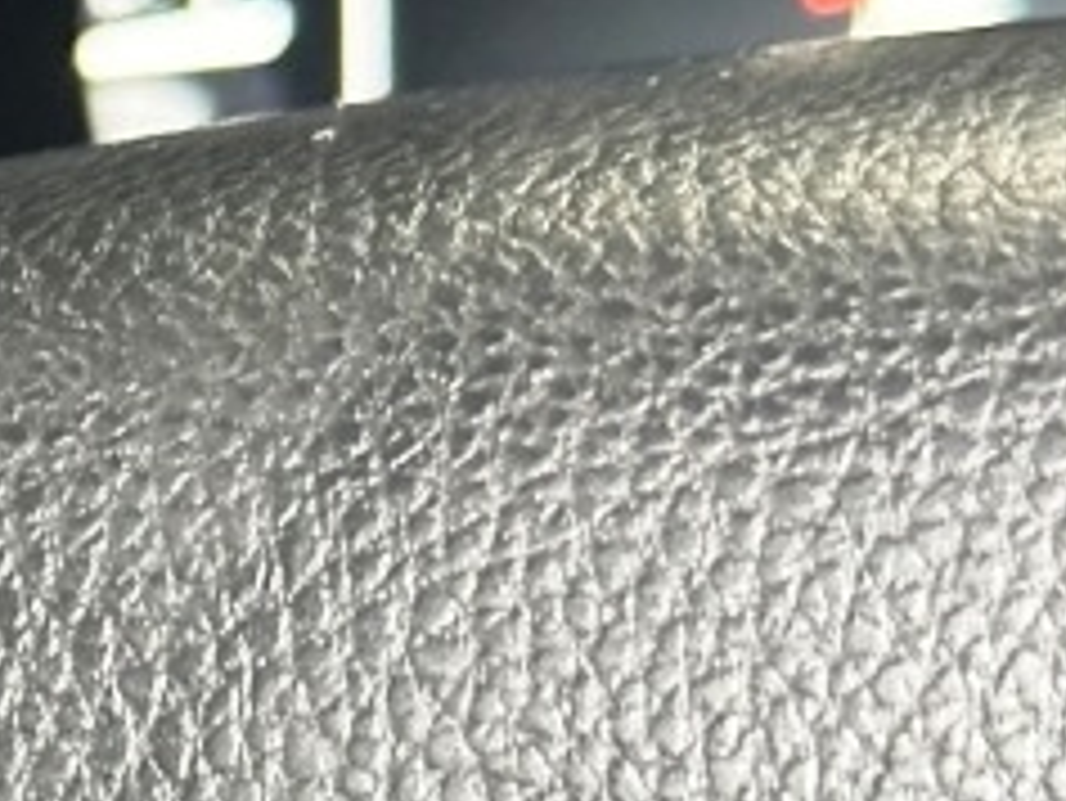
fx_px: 6378
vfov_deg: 7.0
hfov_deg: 8.9
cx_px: -1174
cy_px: 1332
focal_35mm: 207
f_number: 1.78
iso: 500
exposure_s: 1/30
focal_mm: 6.86
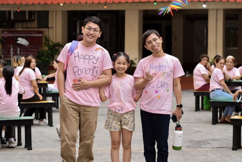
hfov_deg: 27.0
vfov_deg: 18.2
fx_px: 504
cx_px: 121
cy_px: 81
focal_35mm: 75
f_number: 2.8
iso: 100
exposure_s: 1/200
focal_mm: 50
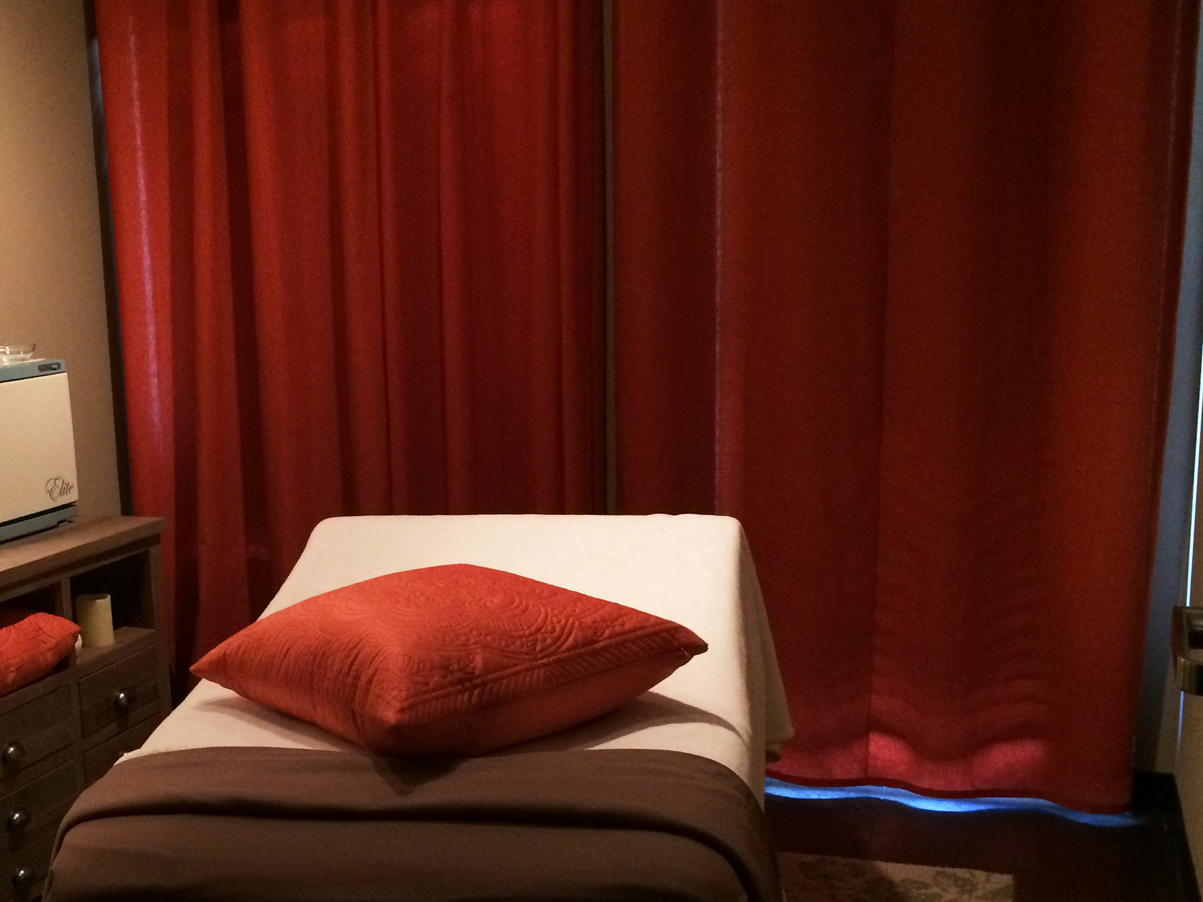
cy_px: 614
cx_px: 398
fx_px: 1633
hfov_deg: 39.9
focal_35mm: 47
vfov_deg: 30.6
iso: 320
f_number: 2.2
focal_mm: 4.15
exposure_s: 1/15
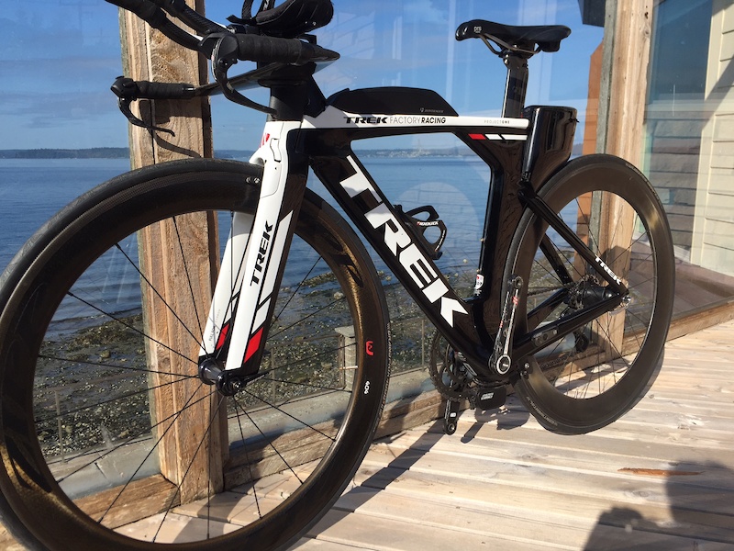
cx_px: 367
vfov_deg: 48.2
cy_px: 276
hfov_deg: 61.7
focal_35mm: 29
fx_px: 615
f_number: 2.2
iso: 32
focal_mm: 4.15
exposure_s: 1/2326
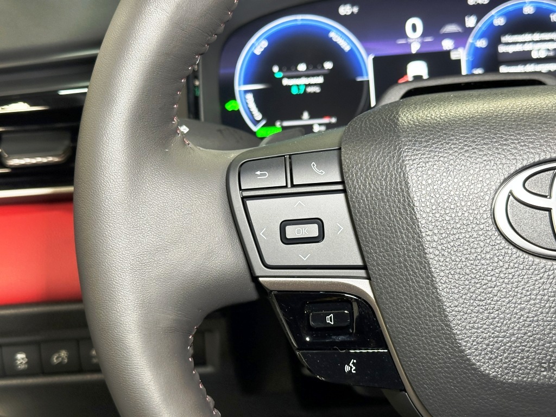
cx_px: 278
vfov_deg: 30.3
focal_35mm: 48
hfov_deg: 39.7
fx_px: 771
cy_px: 208
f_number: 1.78
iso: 400
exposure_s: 1/40
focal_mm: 6.86
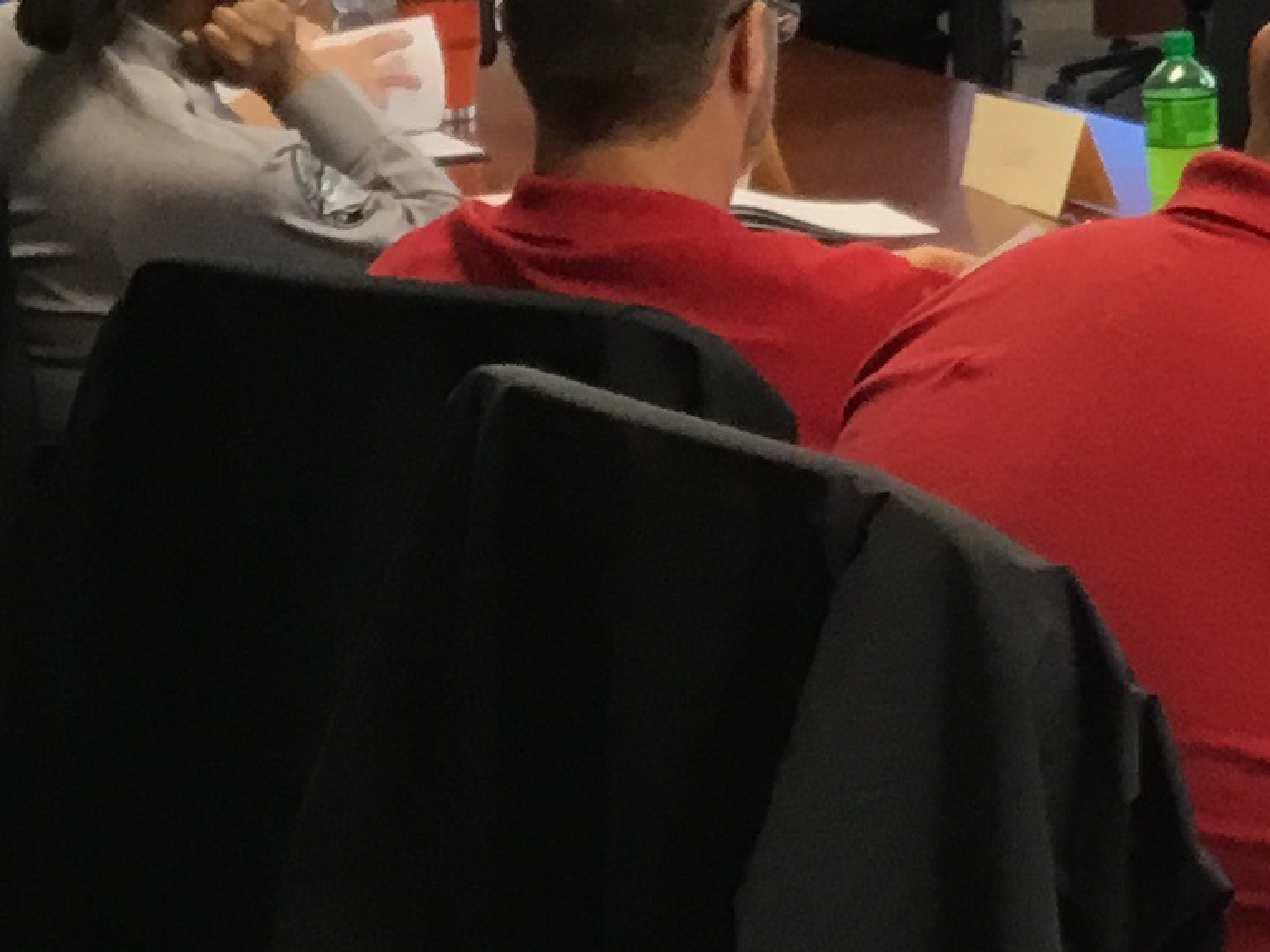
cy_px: -3
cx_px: 1720
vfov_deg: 11.1
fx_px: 4842
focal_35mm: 132
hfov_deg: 14.2
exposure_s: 1/30
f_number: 2.4
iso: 64
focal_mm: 3.3
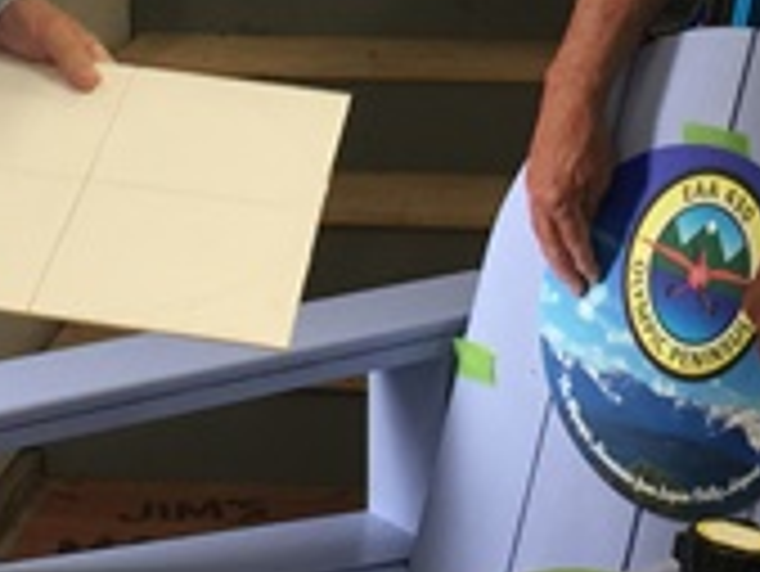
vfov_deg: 13.3
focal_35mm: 110
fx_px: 2417
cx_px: 382
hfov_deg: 17.9
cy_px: 45
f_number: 2.2
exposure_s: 1/15
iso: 32
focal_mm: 4.15
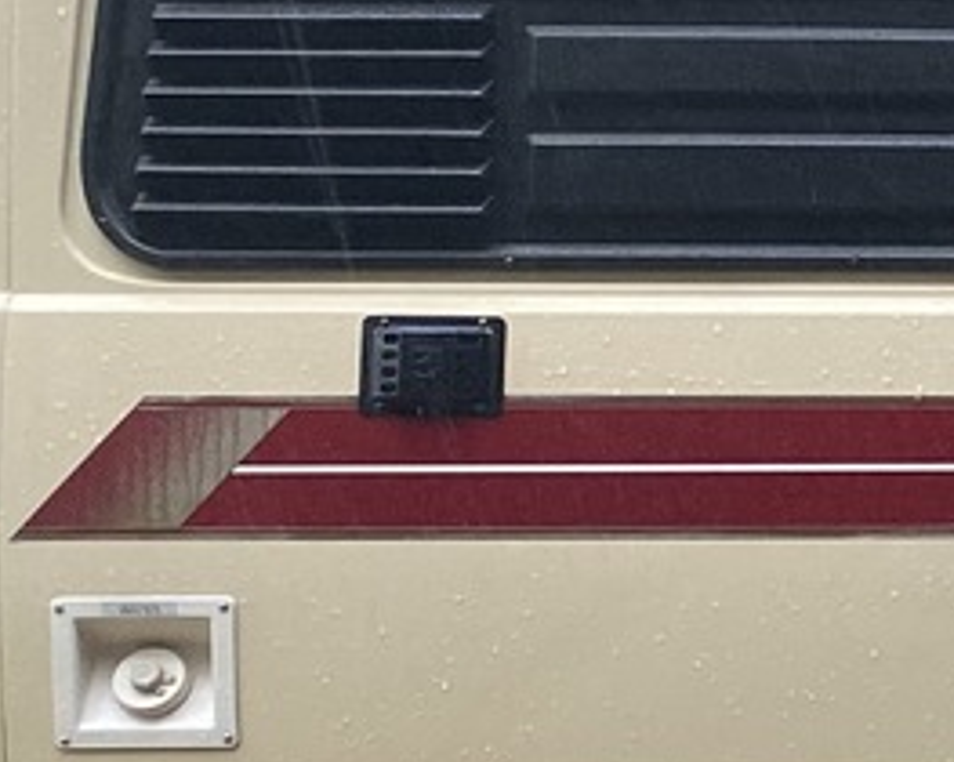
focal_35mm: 145
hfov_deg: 11.3
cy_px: 495
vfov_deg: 10.6
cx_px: 2191
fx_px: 4091
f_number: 1.8
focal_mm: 4.25
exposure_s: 1/60
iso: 125
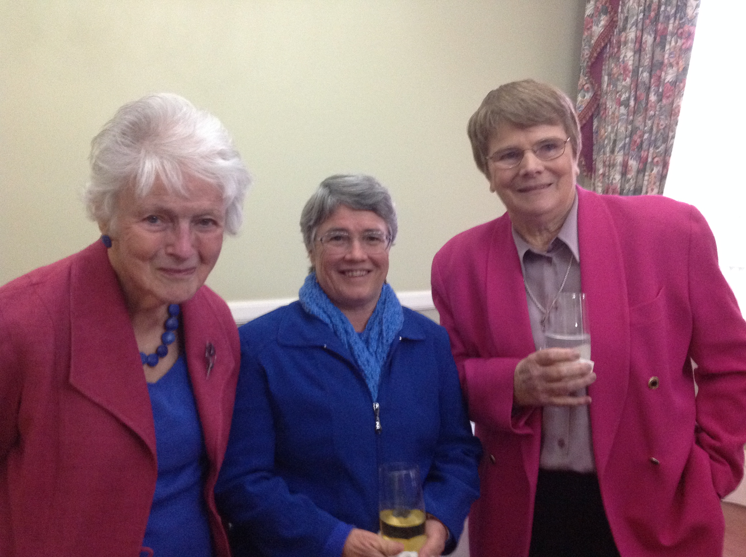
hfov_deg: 52.7
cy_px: 278
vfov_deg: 40.6
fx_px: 753
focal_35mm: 35
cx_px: 373
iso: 400
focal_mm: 4.28
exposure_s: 1/15
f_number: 2.4
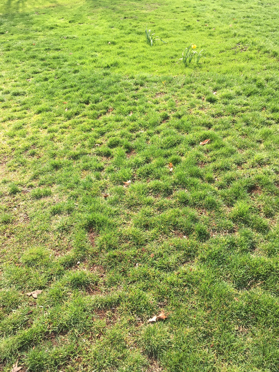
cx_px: 140
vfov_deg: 61.7
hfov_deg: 48.2
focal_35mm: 29
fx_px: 312
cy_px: 186
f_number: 2.2
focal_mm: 4.15
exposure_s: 1/407
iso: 25
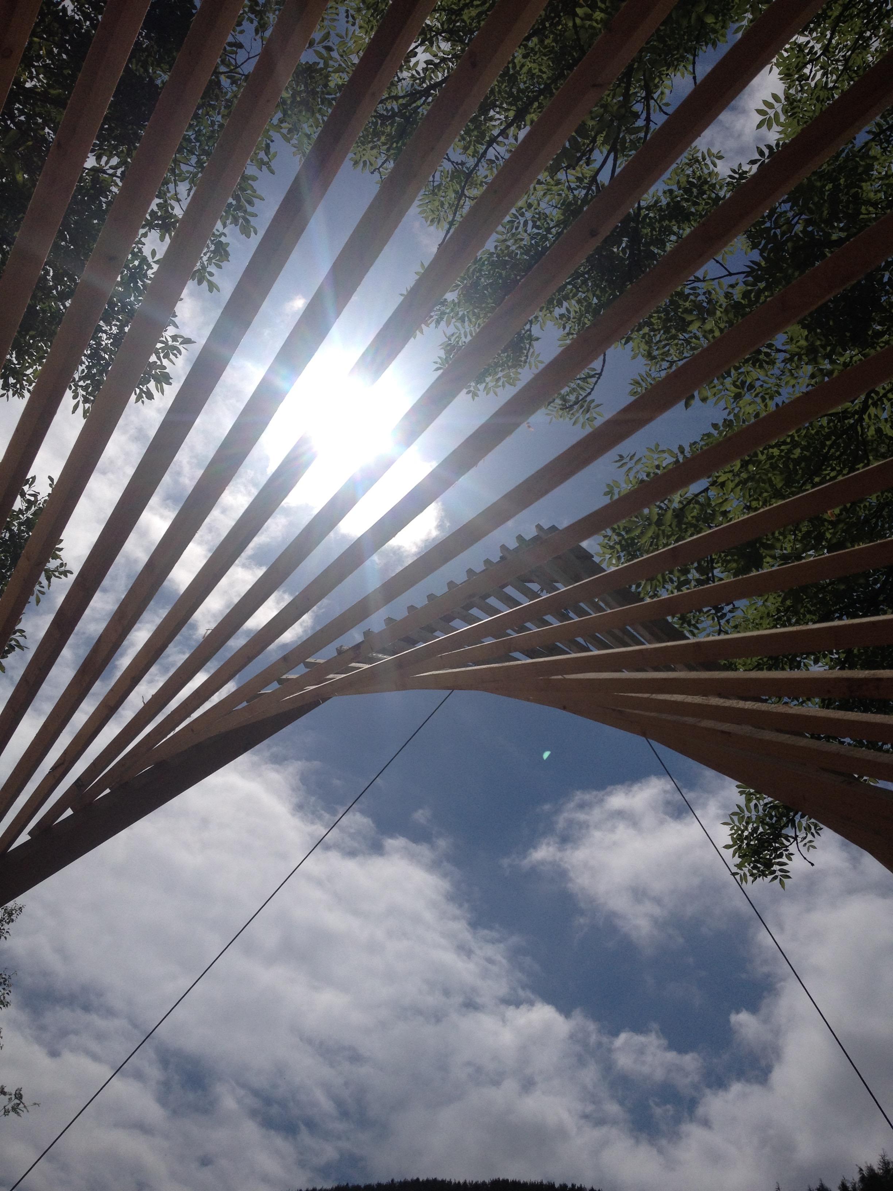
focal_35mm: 35
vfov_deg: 52.6
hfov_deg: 40.7
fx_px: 1204
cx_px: 446
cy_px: 596
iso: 50
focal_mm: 4.28
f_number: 2.4
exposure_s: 1/13889
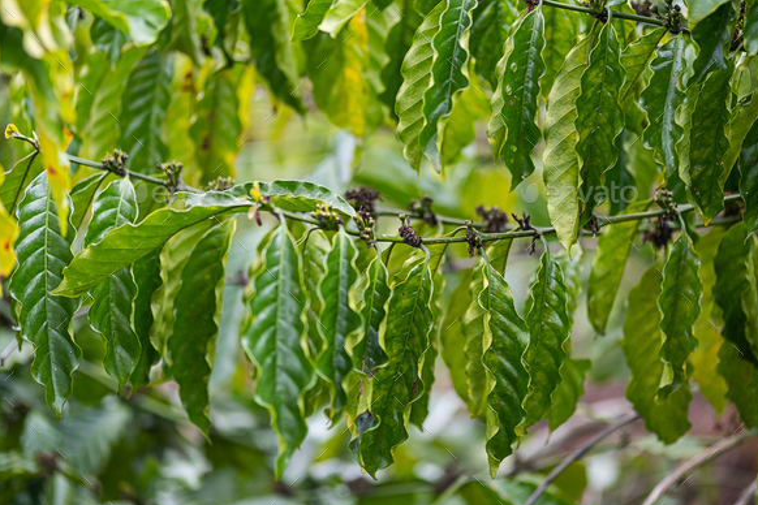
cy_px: 254
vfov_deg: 17.9
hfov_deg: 26.7
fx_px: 1600
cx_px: 380
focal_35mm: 76
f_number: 2
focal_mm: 50
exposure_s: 1/500
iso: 200
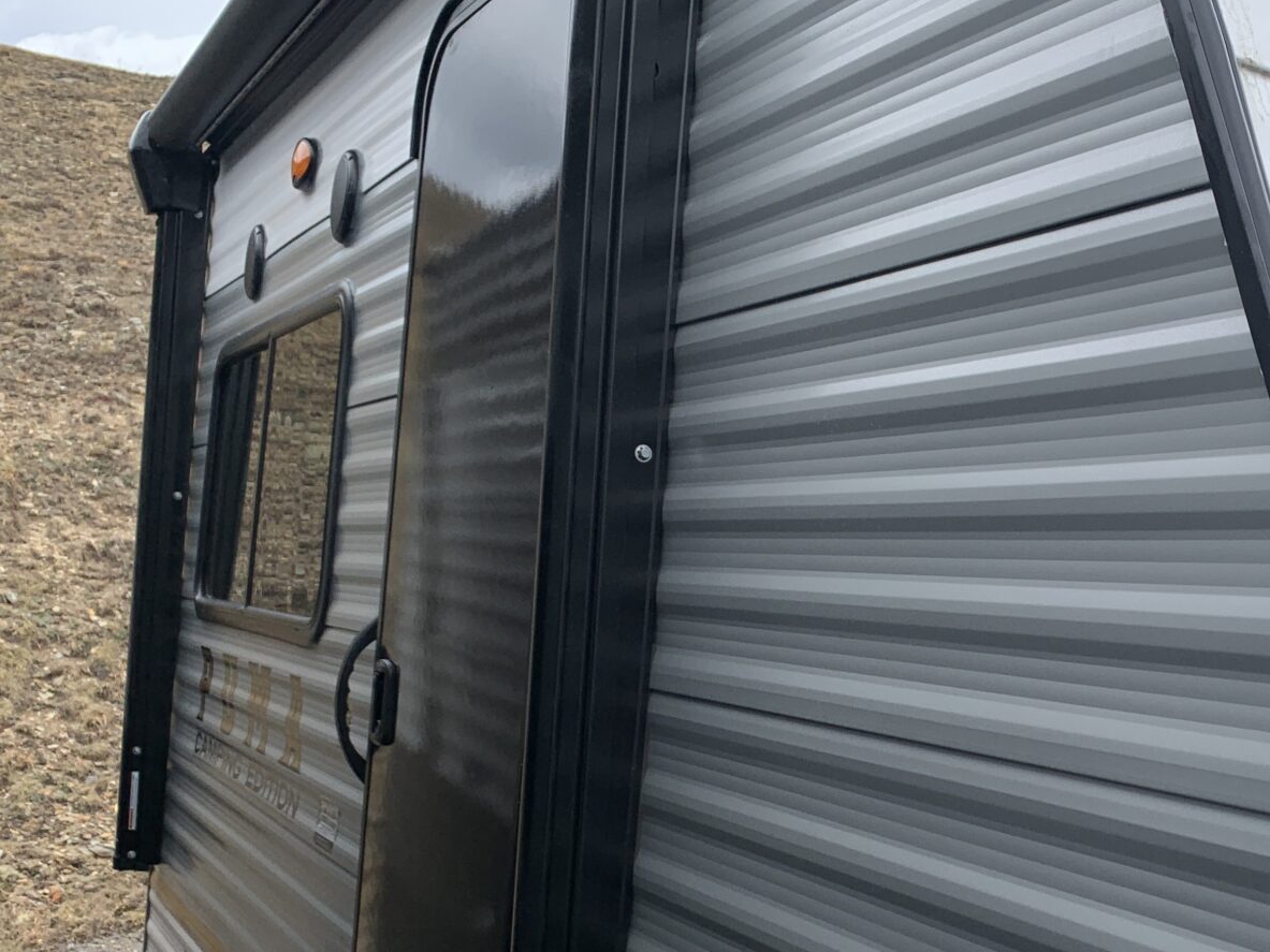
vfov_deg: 31.9
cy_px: 643
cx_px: 995
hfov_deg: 40.5
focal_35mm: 45
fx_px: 1651
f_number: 1.8
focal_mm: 4.25
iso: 25
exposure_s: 1/1163
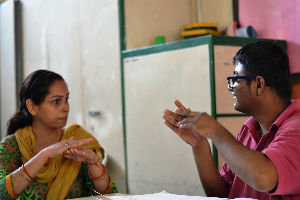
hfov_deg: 27.0
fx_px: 625
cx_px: 150
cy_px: 100
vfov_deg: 18.2
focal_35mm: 75
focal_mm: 50
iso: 400
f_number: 1.8
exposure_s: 1/160
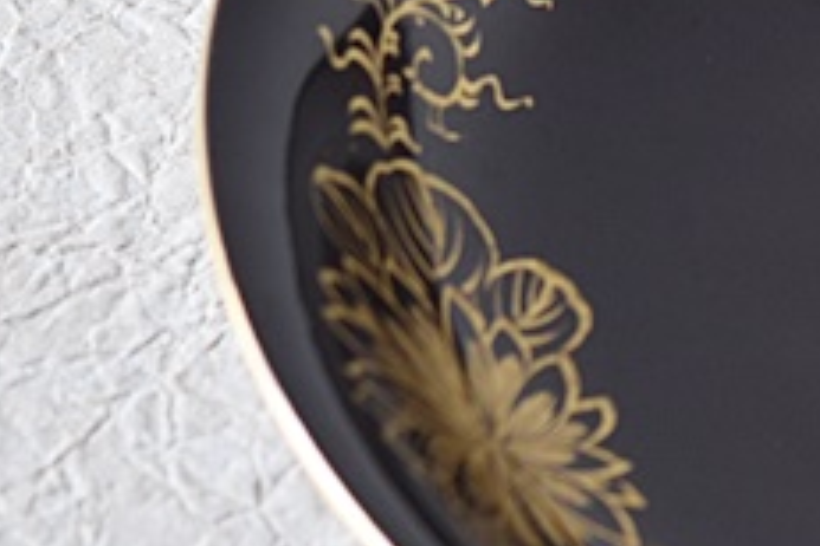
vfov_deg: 4.3
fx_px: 7333
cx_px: 1054
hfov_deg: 6.4
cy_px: -4
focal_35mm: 322
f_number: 5.6
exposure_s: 1/5
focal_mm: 55
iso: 200
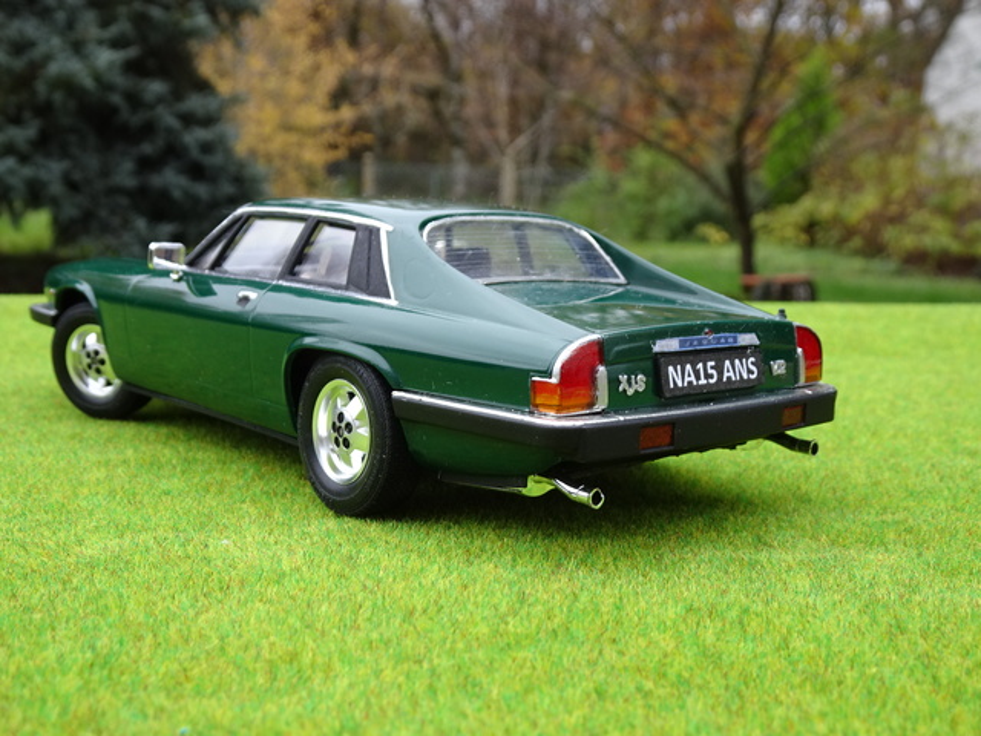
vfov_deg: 36.0
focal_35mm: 40
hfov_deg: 46.8
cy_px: 368
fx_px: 1134
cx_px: 490
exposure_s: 1/40
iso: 100
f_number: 4
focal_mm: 6.8
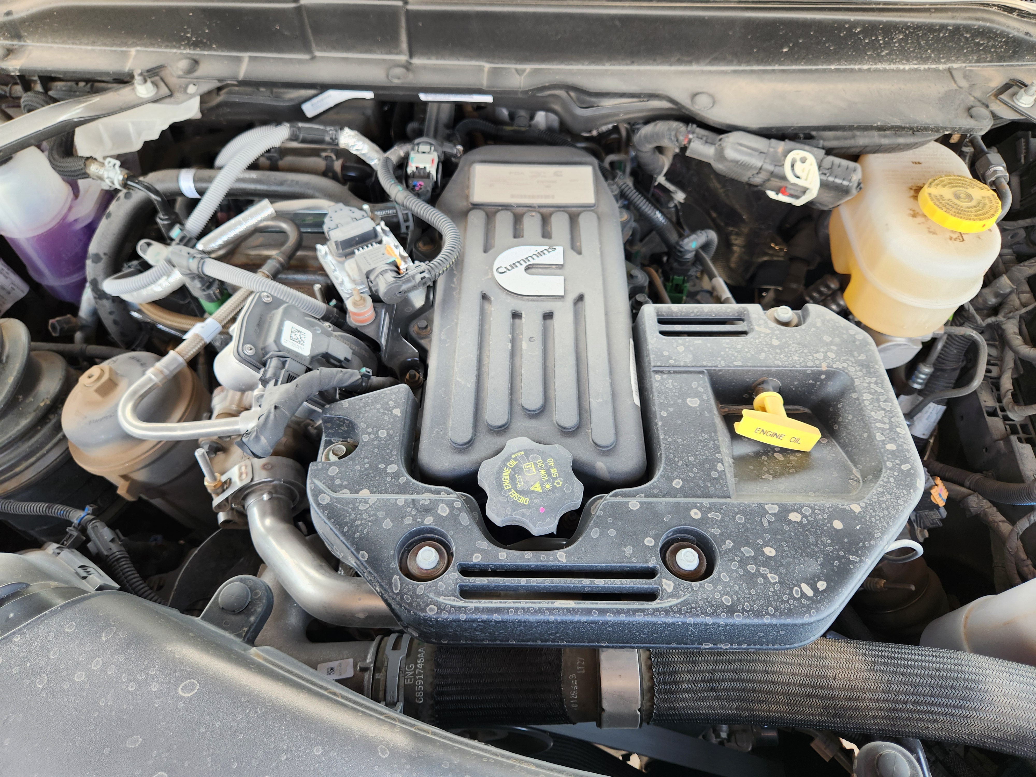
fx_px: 688
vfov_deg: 58.9
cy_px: 388
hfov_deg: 73.9
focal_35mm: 23
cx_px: 518
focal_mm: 5.4
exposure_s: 1/180
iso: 80
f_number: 1.8
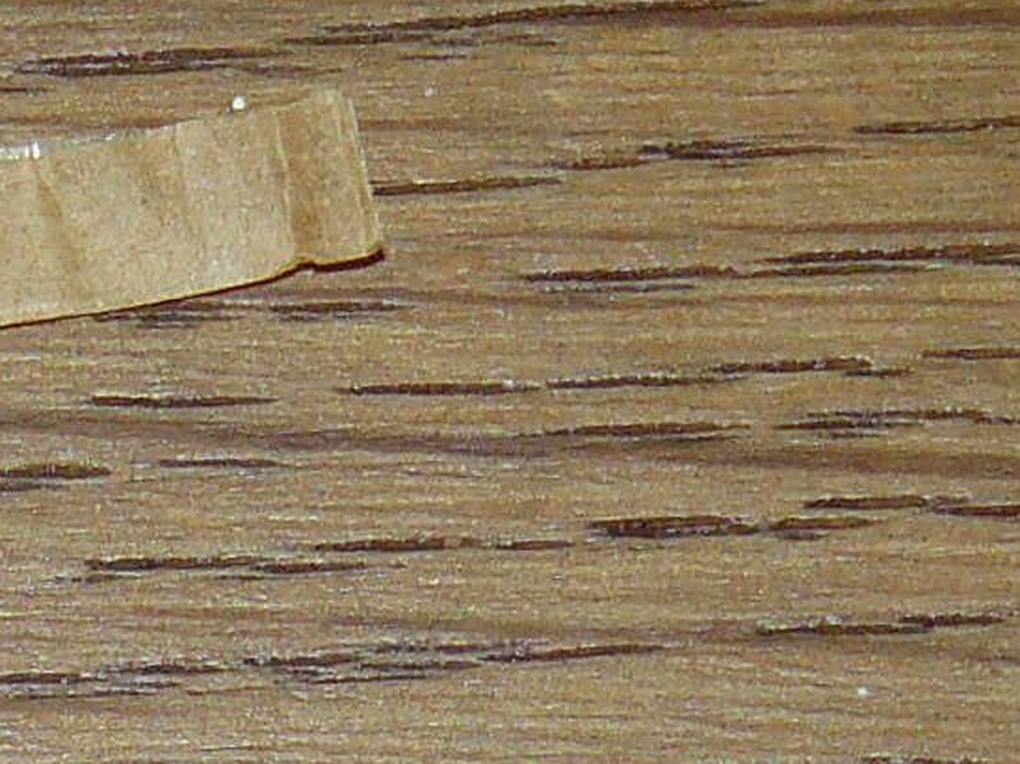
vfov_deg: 3.0
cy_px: 1346
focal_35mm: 489
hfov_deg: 4.0
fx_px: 14400
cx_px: -464
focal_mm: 14.5
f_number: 3.2
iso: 100
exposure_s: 1/30
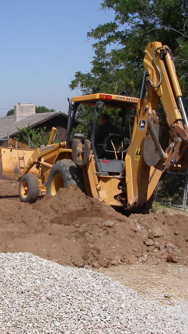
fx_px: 496
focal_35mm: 56
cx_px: 44
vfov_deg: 37.2
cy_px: 166
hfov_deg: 21.2
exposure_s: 1/350
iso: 100
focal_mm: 7.8
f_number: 8
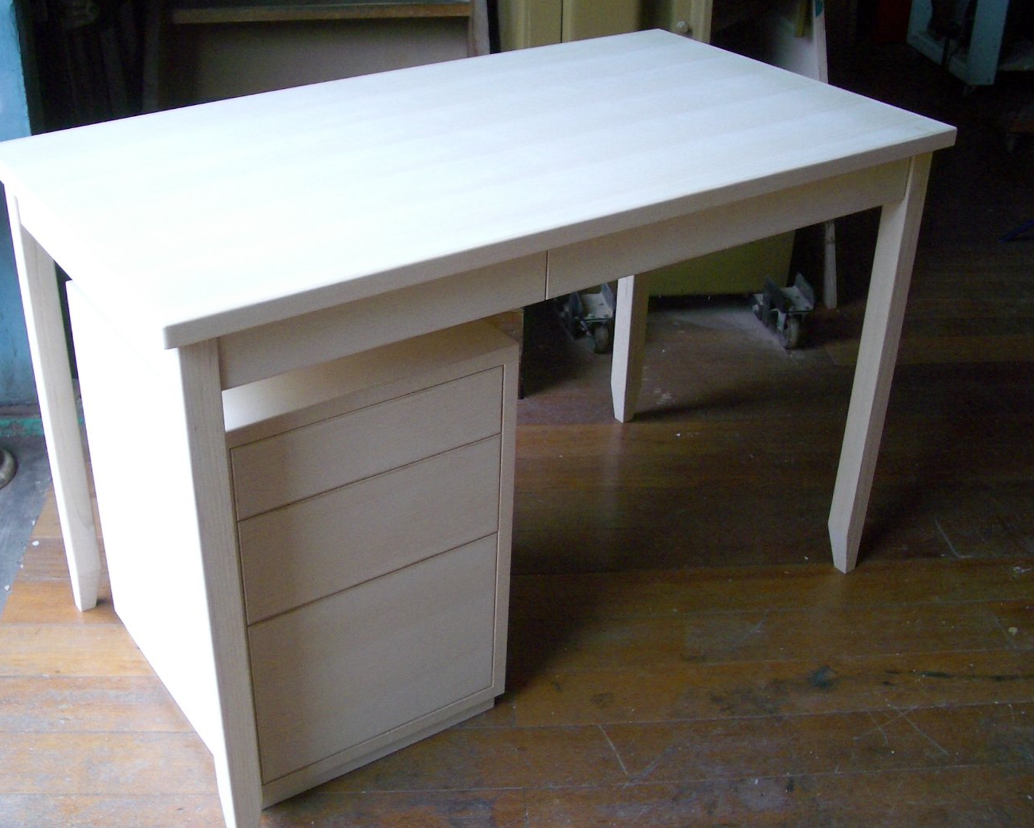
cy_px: 421
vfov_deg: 35.7
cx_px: 449
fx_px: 1285
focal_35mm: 42
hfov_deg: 43.7
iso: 100
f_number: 2.6
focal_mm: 5.8
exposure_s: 1/30
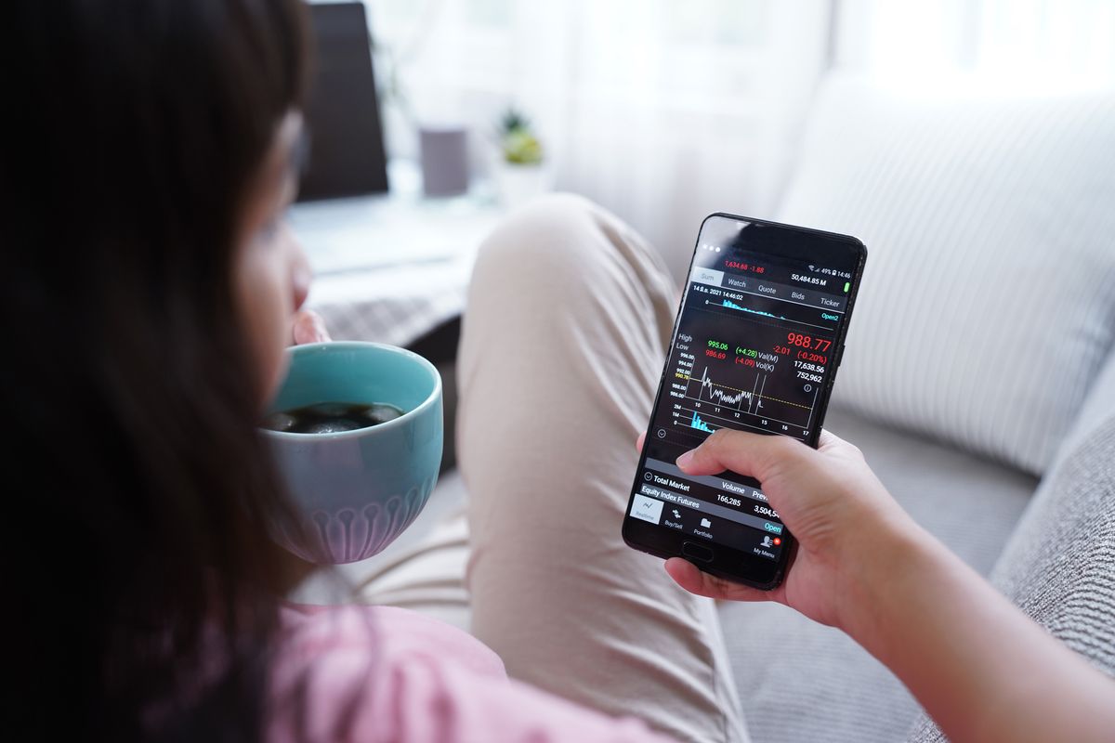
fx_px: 1363
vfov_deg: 30.5
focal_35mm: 44
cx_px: 558
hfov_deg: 44.5
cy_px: 372
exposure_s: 1/80
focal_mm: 44
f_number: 3.2
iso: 320
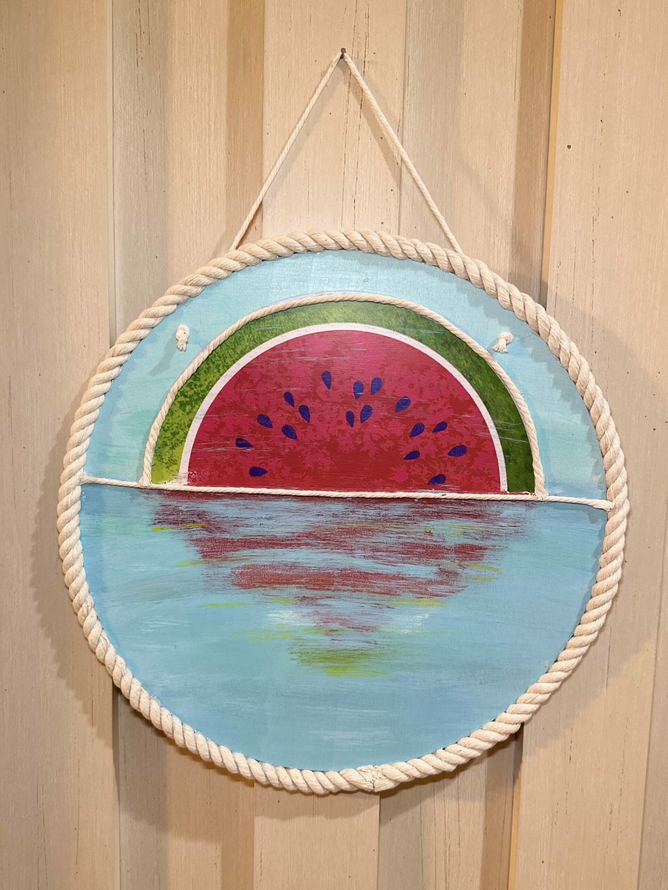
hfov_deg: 56.8
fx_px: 618
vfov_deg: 71.6
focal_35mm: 24
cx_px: 334
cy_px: 445
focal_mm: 6.86
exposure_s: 1/60
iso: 320
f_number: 1.78
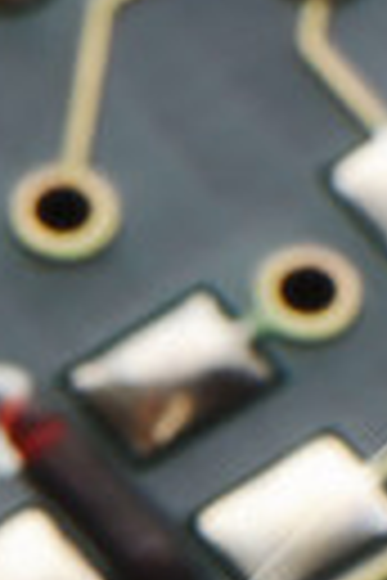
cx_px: -695
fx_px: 13399
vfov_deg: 2.5
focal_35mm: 831
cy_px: 1535
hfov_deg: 1.6
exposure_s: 1/100
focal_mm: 105
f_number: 36
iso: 250
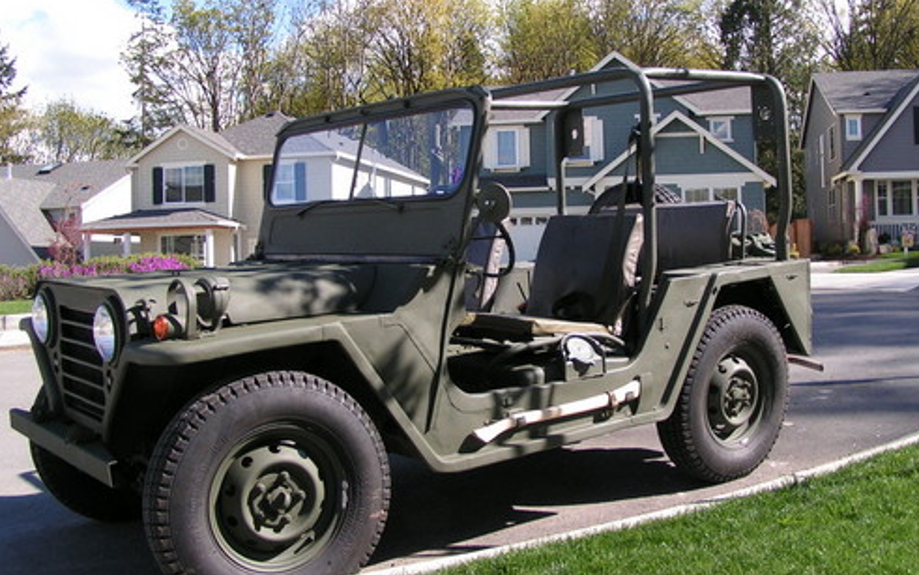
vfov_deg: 31.2
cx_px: 466
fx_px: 1027
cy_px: 265
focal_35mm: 41
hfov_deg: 48.2
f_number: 5
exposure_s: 1/200
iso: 50
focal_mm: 5.8
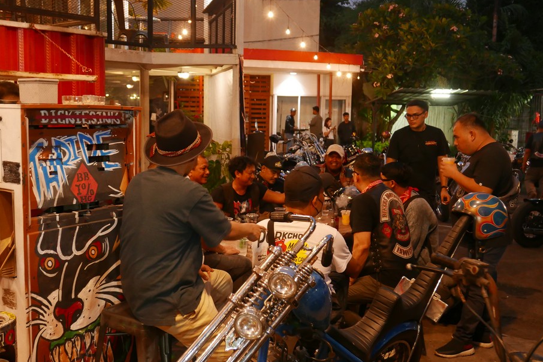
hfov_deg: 45.3
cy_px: 199
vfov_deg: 31.2
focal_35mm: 43
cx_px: 240
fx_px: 649
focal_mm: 17.2
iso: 1600
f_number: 2.4
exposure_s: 1/40
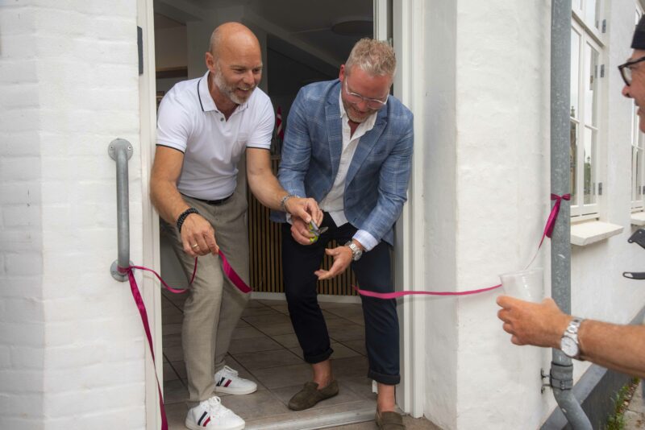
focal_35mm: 34
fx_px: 609
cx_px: 322
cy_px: 215
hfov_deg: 55.8
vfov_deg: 38.9
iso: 640
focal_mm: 34
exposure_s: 1/250
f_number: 9
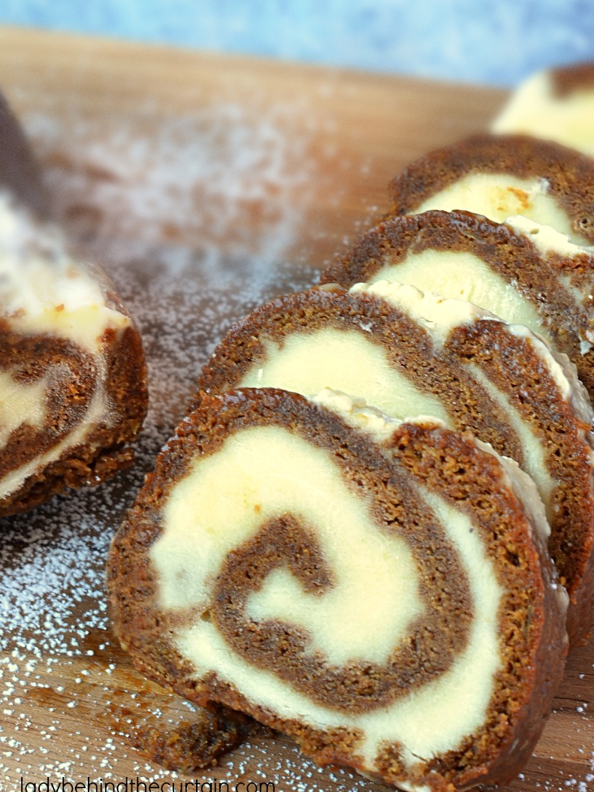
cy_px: 357
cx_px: 297
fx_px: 1877
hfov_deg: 18.0
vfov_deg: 23.8
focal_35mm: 82
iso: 100
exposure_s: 1/4
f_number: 10
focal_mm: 50
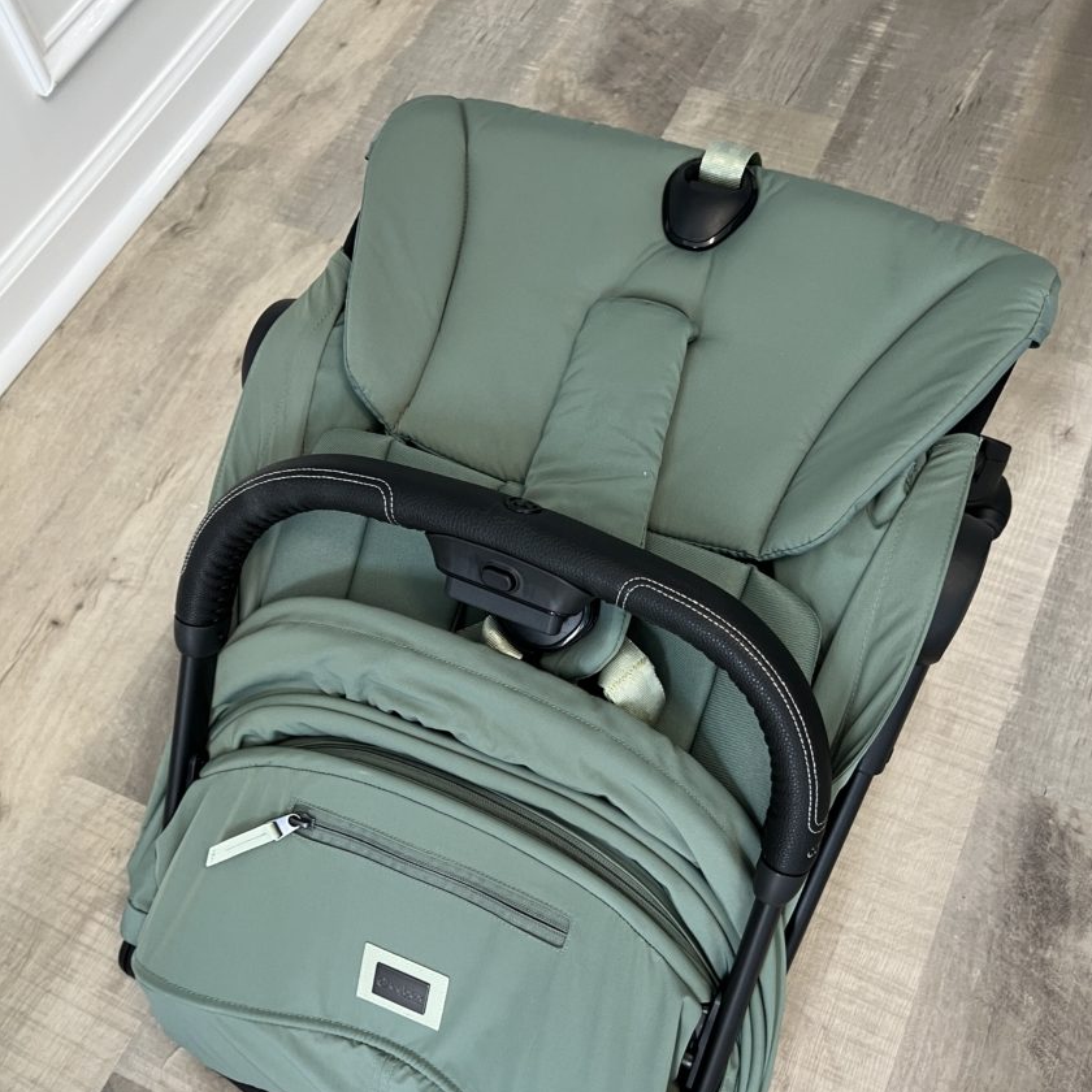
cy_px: 712
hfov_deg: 52.5
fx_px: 1106
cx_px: 551
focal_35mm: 31
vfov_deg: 51.7
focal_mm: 5.7
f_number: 1.5
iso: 125
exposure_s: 1/60
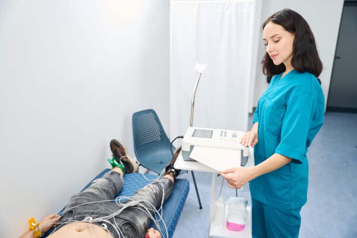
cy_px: 119
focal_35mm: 33
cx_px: 178
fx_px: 331
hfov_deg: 56.6
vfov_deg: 39.5
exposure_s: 1/250
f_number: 2.8
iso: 100
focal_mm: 33.4
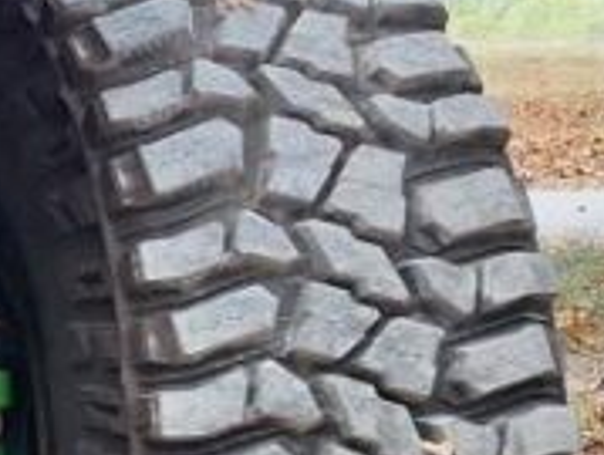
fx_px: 2465
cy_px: 157
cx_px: -925
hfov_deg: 11.2
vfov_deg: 10.5
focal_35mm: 141
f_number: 1.8
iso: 64
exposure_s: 1/120
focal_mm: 5.54
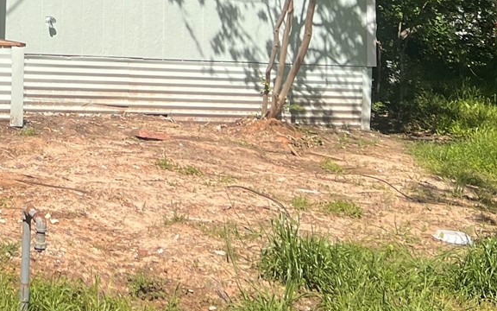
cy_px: -181
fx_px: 1327
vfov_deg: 12.6
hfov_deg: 19.6
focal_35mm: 98
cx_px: -142
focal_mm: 5.7
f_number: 1.5
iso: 50
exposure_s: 1/4630
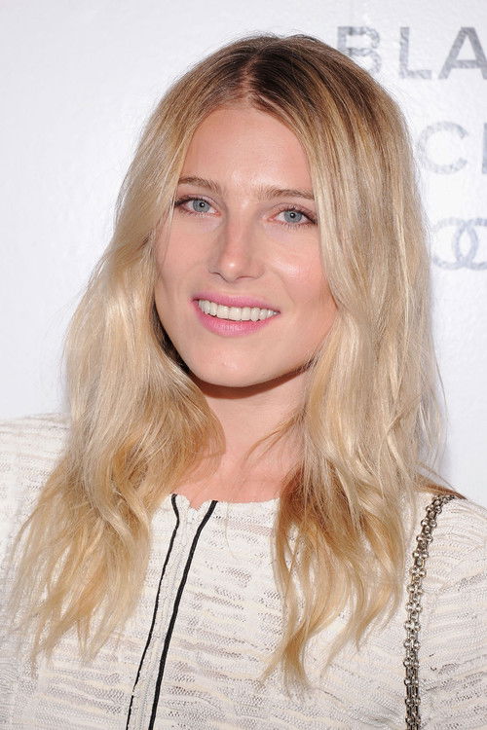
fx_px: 2739
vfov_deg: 15.2
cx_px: 244
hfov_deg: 10.2
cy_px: 365
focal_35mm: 135
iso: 320
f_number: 8
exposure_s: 1/250
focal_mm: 135
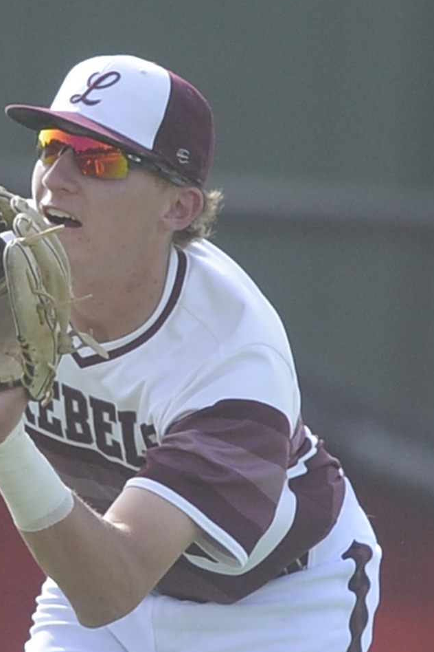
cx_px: 23
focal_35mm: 633
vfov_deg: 3.3
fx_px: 11446
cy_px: 667
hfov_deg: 2.2
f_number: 2.8
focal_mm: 300
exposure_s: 1/8000
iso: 1000
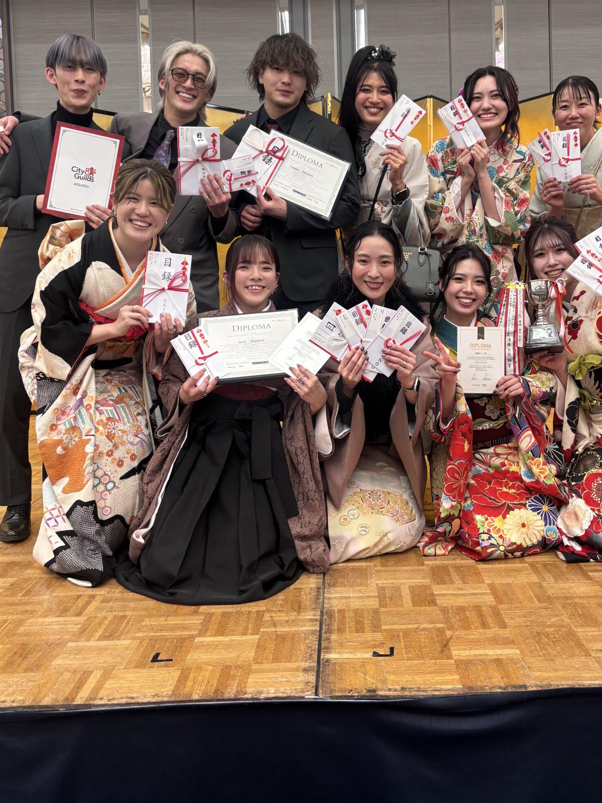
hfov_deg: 41.7
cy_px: 315
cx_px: 347
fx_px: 789
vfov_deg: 53.5
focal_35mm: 34
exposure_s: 1/120
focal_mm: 5.96
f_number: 1.6
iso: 80
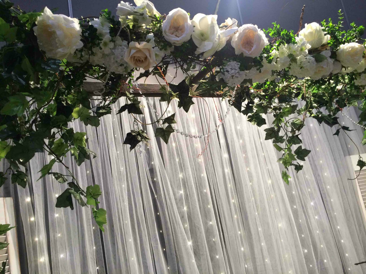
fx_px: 317
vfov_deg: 46.8
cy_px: 137
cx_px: 183
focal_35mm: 30
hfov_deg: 60.0
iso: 100
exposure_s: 1/33
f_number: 2.2
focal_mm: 4.12
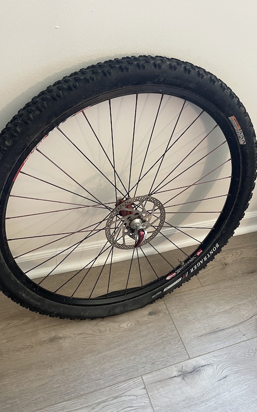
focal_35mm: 28
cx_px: 109
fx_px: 314
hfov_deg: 44.4
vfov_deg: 66.5
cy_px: 204
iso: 250
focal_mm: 4.2
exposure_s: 1/60
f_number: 1.6
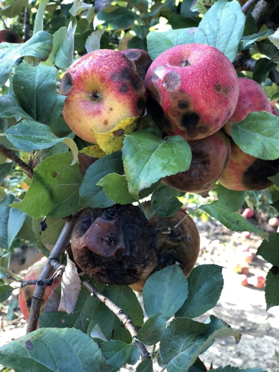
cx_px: 140
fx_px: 559
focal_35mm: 52
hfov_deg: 28.0
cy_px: 186
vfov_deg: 36.8
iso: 40
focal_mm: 6
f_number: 2.4
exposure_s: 1/60
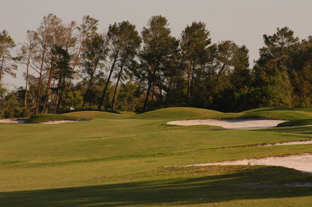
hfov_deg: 7.6
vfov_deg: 5.1
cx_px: 156
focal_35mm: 270
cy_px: 104
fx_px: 2338
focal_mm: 180
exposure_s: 1/160
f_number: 13
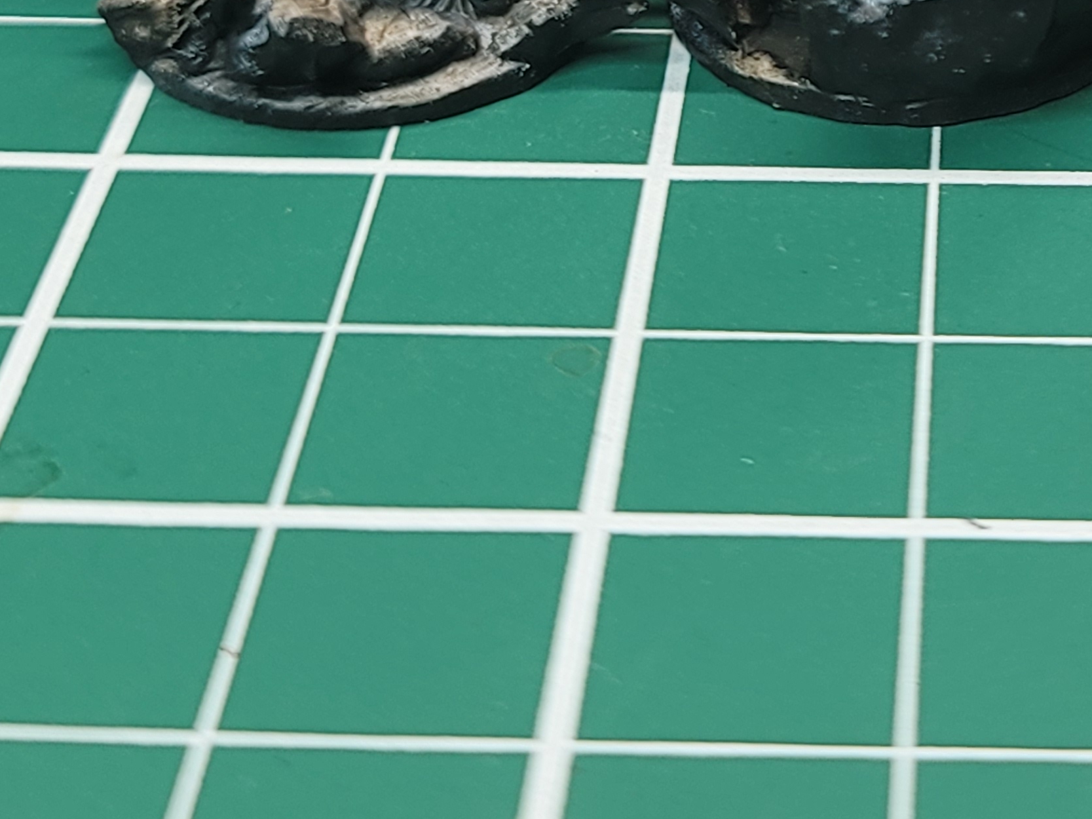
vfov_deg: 22.7
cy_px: -136
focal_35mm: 60
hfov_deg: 30.9
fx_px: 1893
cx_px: 953
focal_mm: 7
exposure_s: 1/120
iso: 64
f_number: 1.8
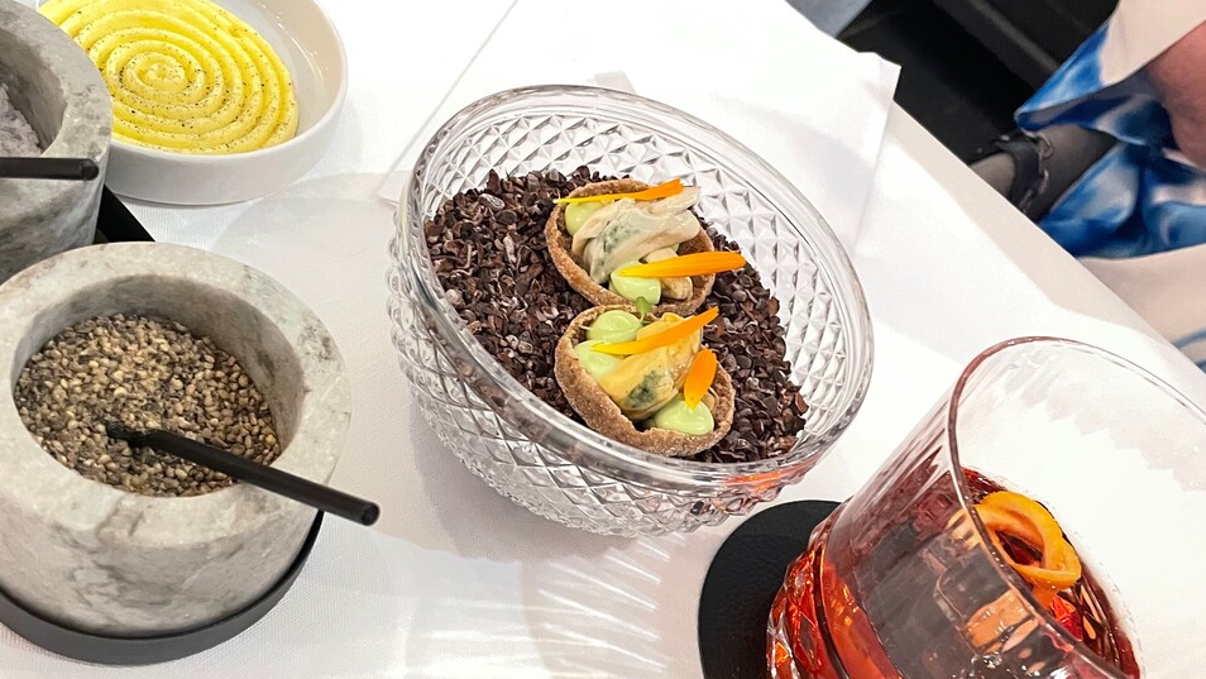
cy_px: 382
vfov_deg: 31.2
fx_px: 1215
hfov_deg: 52.8
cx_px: 604
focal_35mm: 38
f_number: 1.6
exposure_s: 1/20
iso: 1000
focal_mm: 4.2
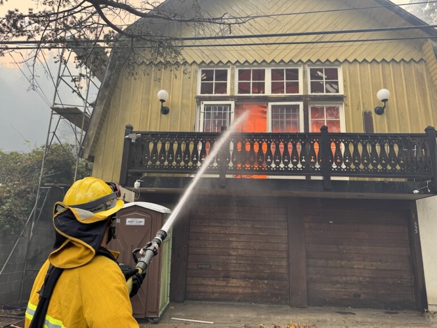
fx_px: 303
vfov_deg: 56.8
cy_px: 164
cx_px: 218
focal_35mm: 24
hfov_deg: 71.6
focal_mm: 6.76
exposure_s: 1/121
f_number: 1.78
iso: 100
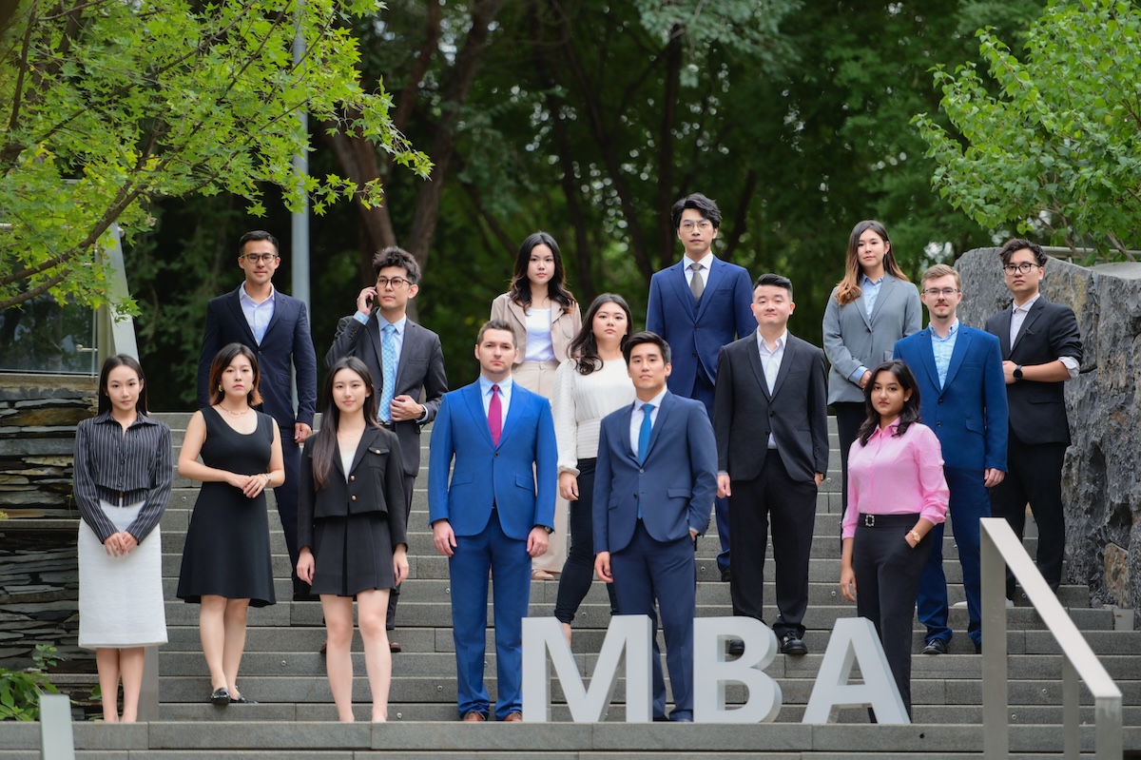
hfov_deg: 10.6
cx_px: 570
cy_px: 380
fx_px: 6178
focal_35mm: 195
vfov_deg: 7.0
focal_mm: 195
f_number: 2.8
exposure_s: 1/200
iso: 125
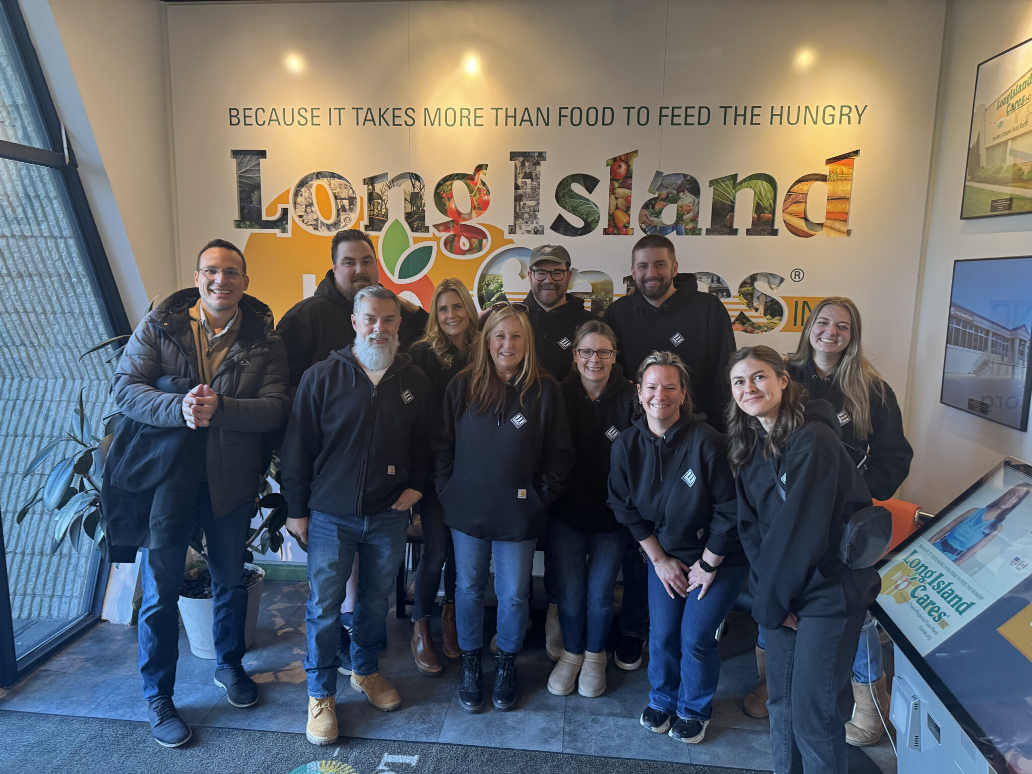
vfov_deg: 56.8
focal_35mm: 24
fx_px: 716
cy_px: 387
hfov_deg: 71.6
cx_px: 516
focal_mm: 6.76
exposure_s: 1/60
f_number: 1.78
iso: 320
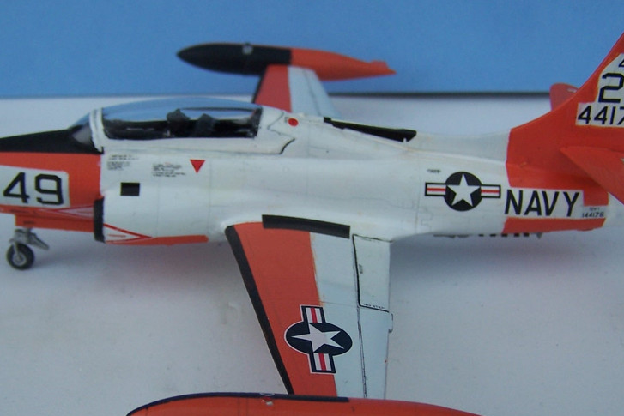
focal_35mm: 58
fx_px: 1005
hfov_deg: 34.5
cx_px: 286
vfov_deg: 23.3
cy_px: 288
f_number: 2.8
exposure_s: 1/250
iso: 80
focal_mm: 6.3
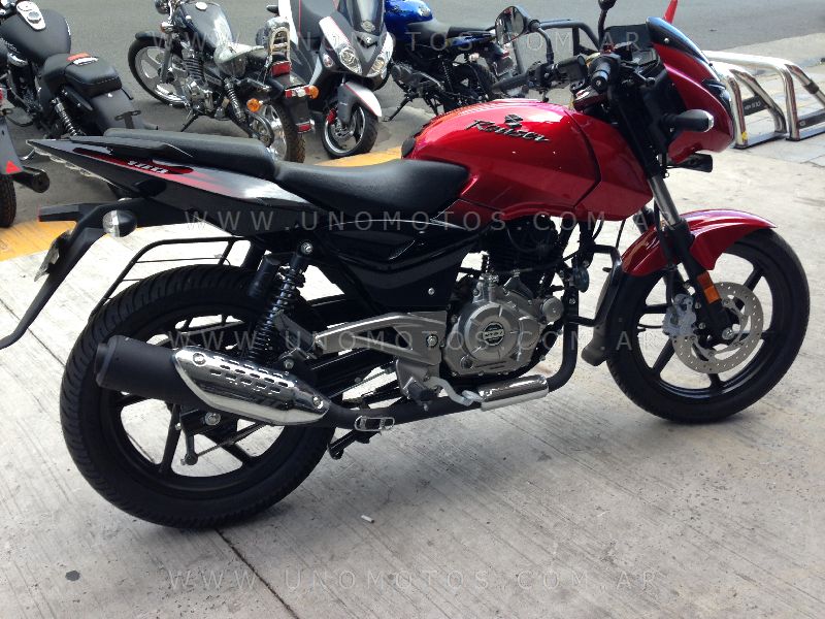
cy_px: 310
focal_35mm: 33
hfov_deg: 55.4
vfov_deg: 42.9
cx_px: 412
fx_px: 786
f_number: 2.4
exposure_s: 1/174
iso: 50
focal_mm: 4.12
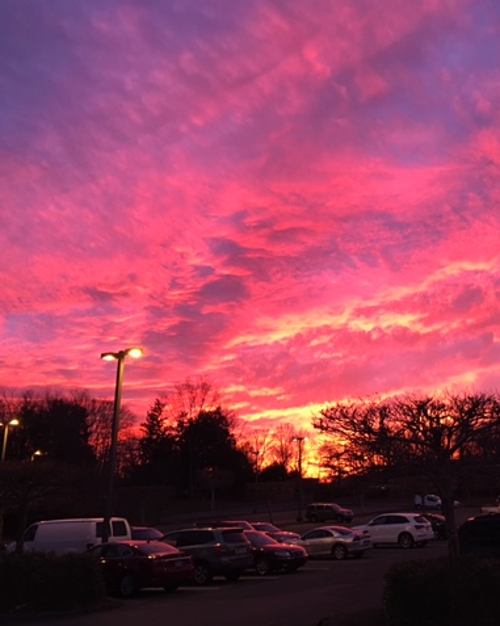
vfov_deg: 48.0
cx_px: 349
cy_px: 312
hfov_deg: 38.5
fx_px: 704
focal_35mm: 38
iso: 100
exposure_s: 1/30
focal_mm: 4.15
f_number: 2.2
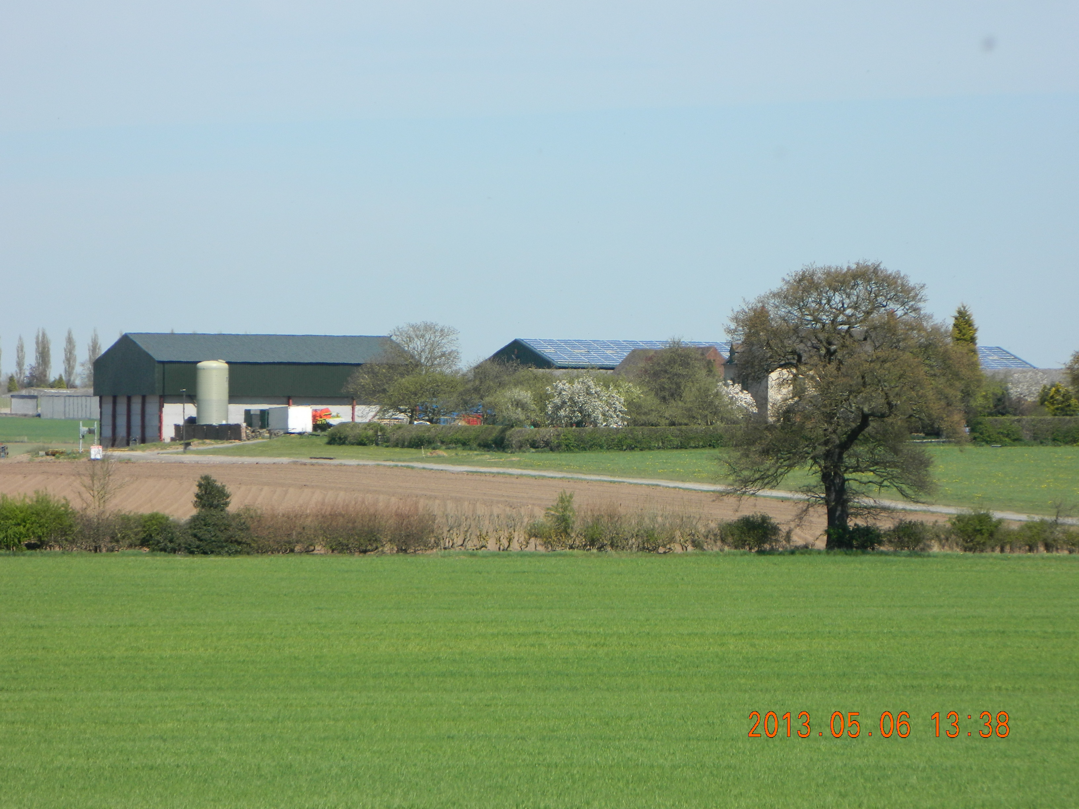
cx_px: 540
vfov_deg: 5.3
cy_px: 404
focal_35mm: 278
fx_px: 8665
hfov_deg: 7.1
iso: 80
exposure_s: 1/400
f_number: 5.6
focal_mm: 50
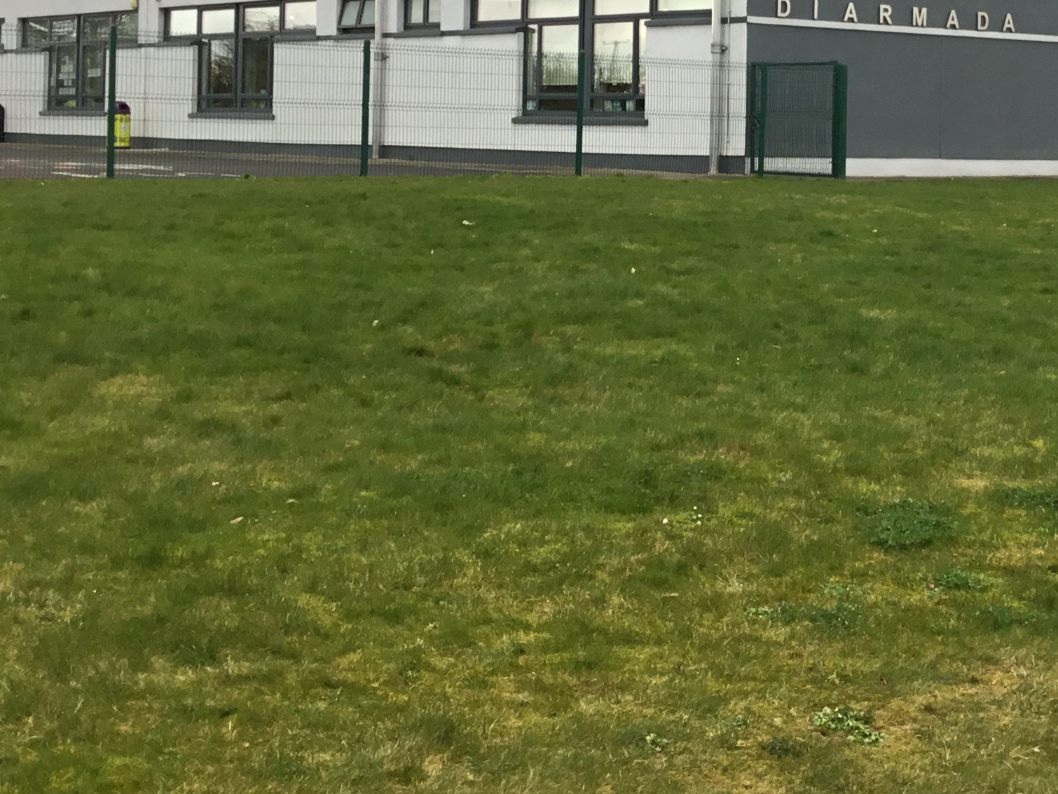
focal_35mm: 67
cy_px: 130
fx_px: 2048
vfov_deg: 21.6
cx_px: 916
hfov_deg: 28.1
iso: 25
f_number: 2.4
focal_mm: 3.3
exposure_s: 1/100
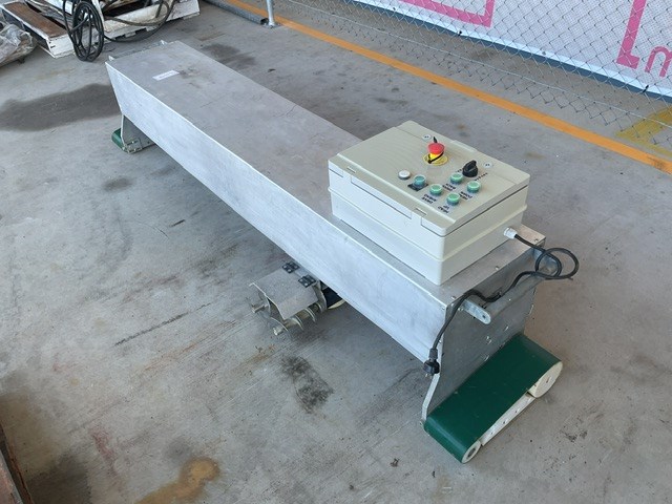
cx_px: 336
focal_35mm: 29
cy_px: 252
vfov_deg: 48.2
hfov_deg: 61.7
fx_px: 563
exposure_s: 1/113
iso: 16
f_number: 1.8
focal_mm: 3
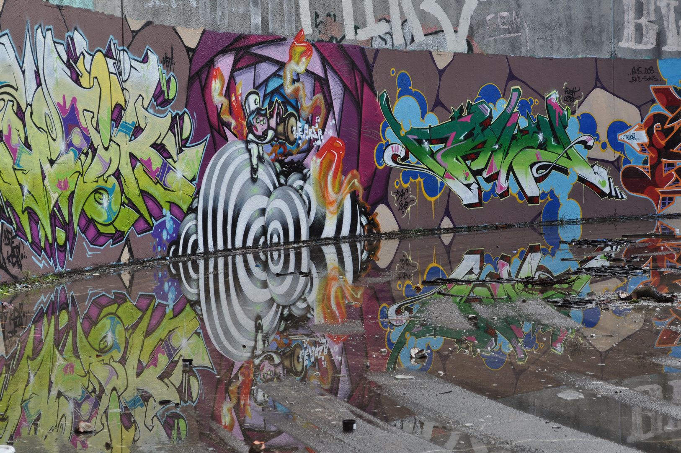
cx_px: 340
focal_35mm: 82
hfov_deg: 24.6
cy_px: 226
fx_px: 1559
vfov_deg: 16.5
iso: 200
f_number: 8
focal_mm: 55
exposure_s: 1/320
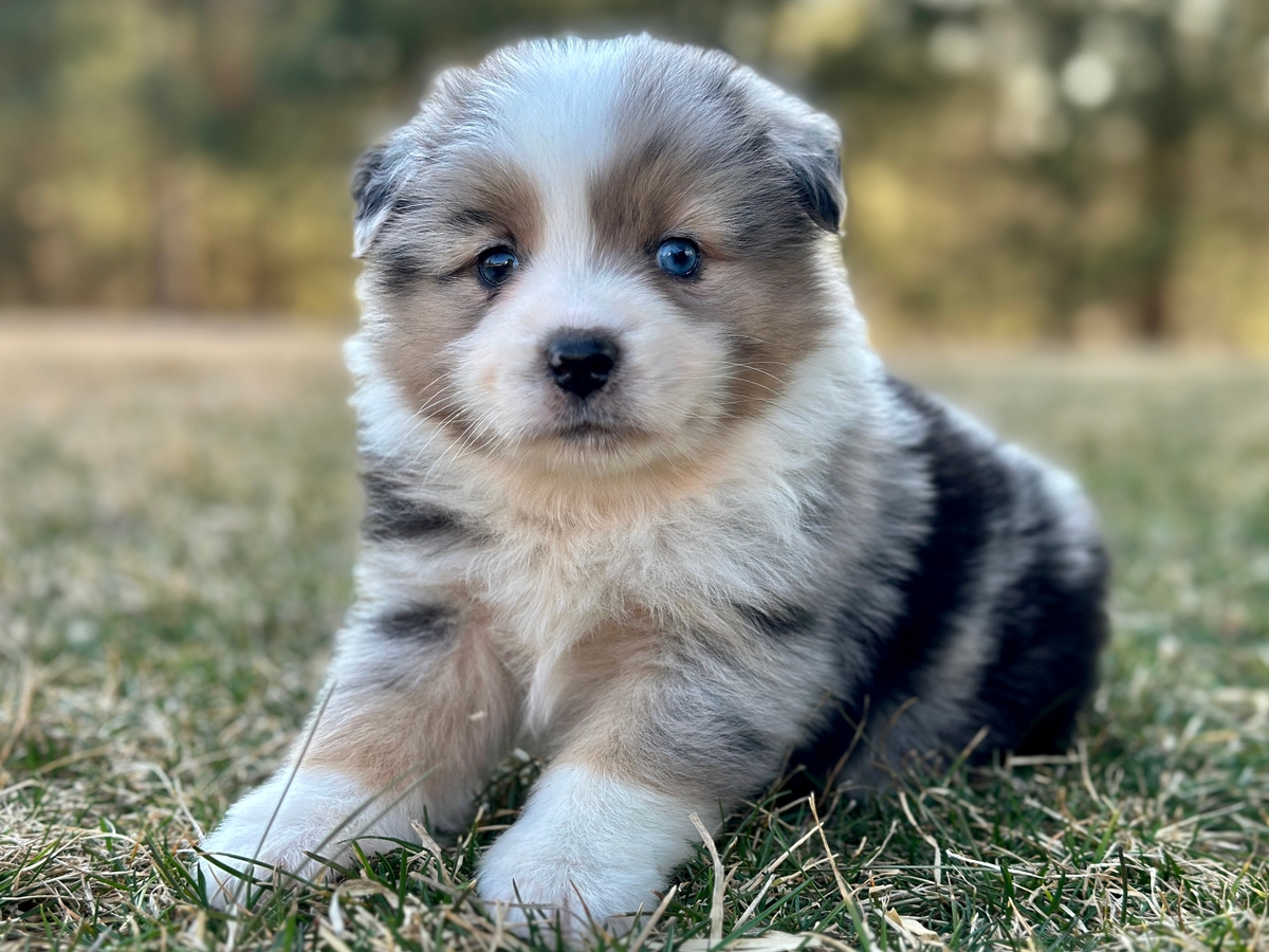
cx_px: 634
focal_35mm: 48
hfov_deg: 39.7
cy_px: 476
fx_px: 1760
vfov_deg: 30.3
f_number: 1.78
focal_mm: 6.86
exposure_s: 1/532
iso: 80
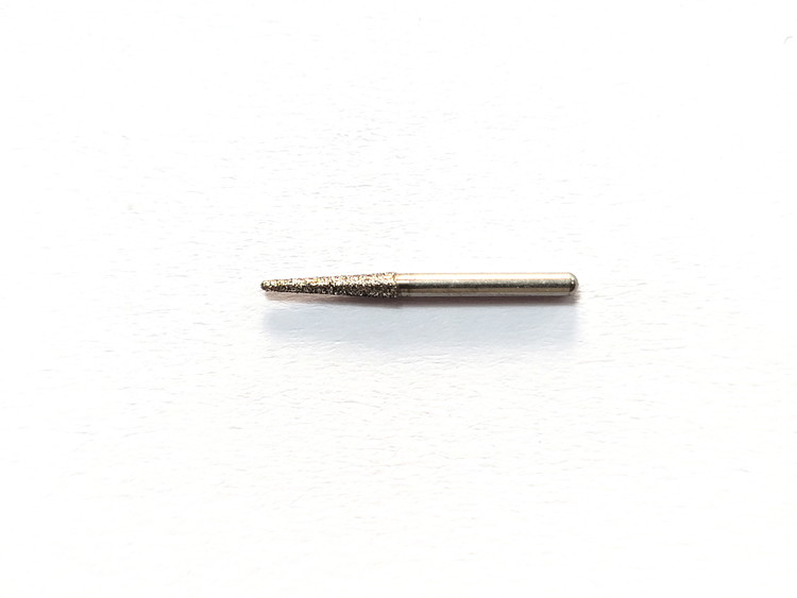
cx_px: 398
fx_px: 576
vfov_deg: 54.9
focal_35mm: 25
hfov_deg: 69.4
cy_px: 299
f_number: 1.8
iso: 64
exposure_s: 1/120
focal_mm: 7
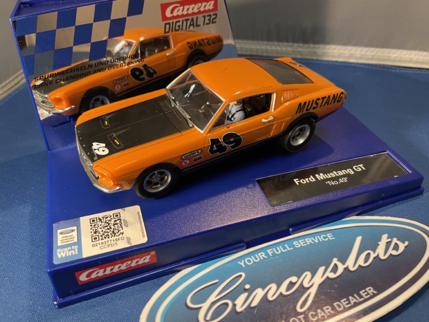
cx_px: 214
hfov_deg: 67.3
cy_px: 161
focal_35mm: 26
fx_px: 322
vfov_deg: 53.1
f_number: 1.6
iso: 125
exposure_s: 1/60
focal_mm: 4.2
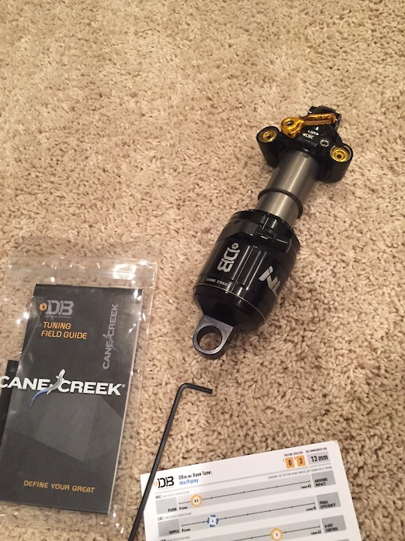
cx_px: 204
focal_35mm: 33
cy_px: 278
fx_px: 515
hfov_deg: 42.9
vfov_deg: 55.4
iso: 250
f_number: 2.2
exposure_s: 1/15
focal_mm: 4.15
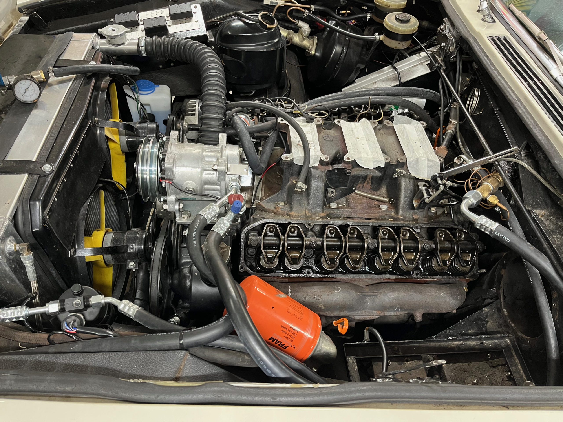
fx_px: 423
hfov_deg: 67.3
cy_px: 211
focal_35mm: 26
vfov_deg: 53.1
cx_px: 282
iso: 500
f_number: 1.6
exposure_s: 1/60
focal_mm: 5.1
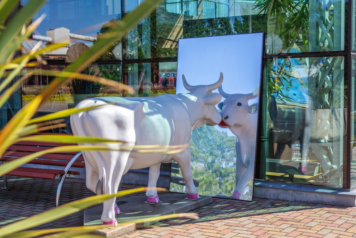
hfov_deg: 35.1
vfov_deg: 23.8
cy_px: 119
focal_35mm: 57
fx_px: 564
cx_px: 178
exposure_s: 1/8000
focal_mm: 38
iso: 400
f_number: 2.8
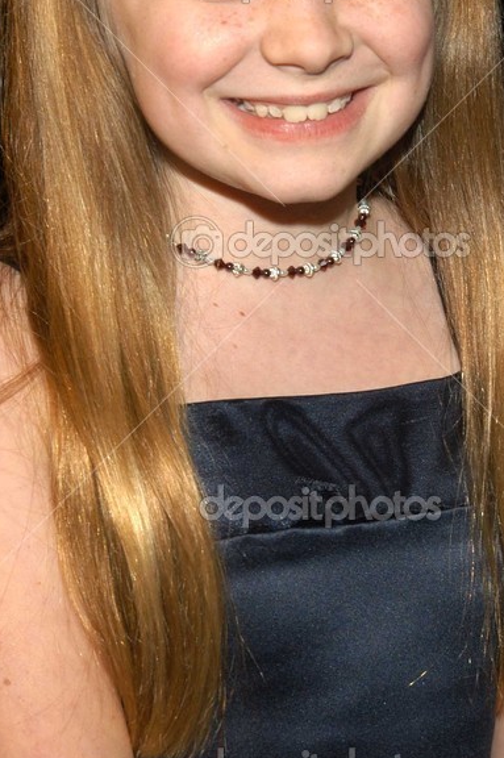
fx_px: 4205
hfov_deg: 6.9
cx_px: 320
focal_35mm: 200
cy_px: 244
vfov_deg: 10.3
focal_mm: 75
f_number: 8
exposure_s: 1/180
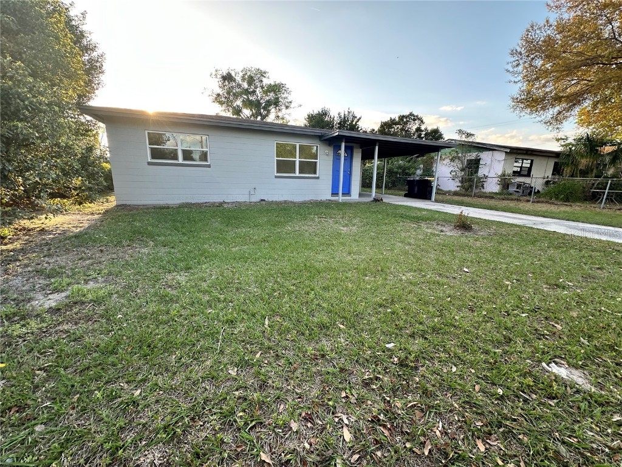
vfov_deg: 85.7
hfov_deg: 102.1
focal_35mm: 14
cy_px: 234
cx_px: 311
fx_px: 252
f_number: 2.2
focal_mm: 2.22
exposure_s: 1/175
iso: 40
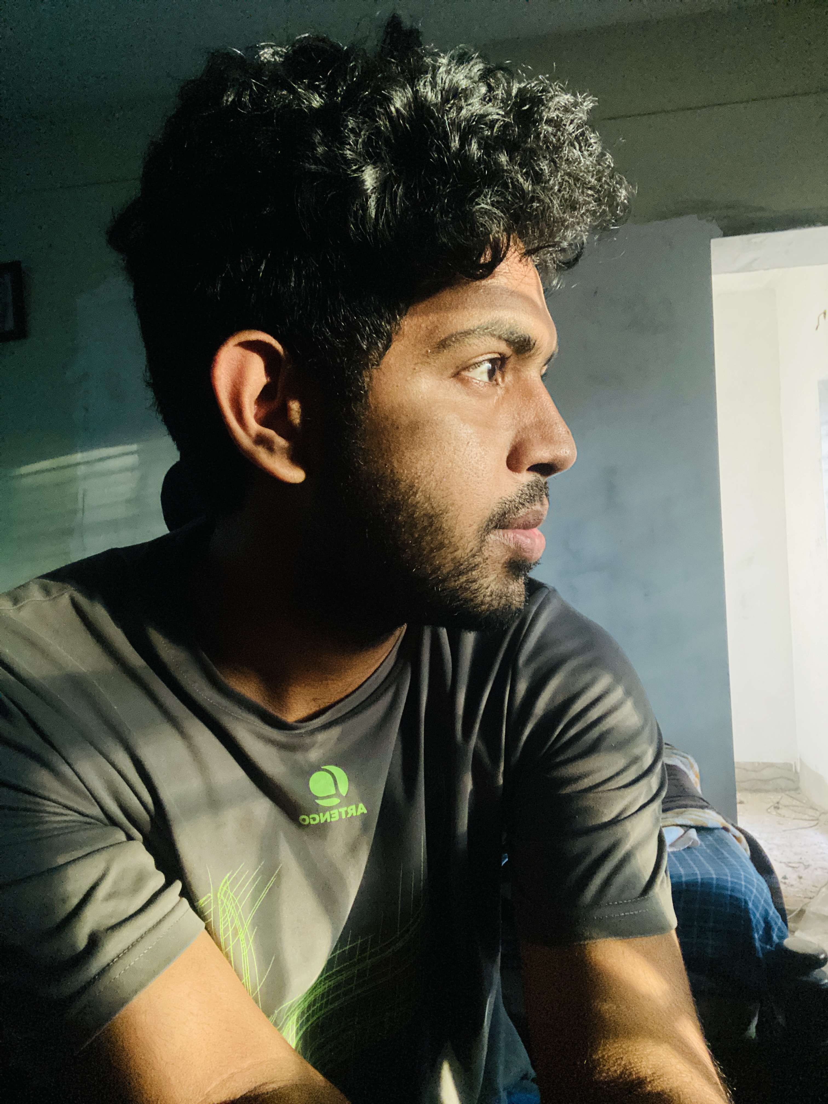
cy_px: 552
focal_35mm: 23
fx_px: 734
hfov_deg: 58.9
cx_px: 414
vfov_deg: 73.9
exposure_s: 1/30
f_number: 2.2
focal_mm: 2.71
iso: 640
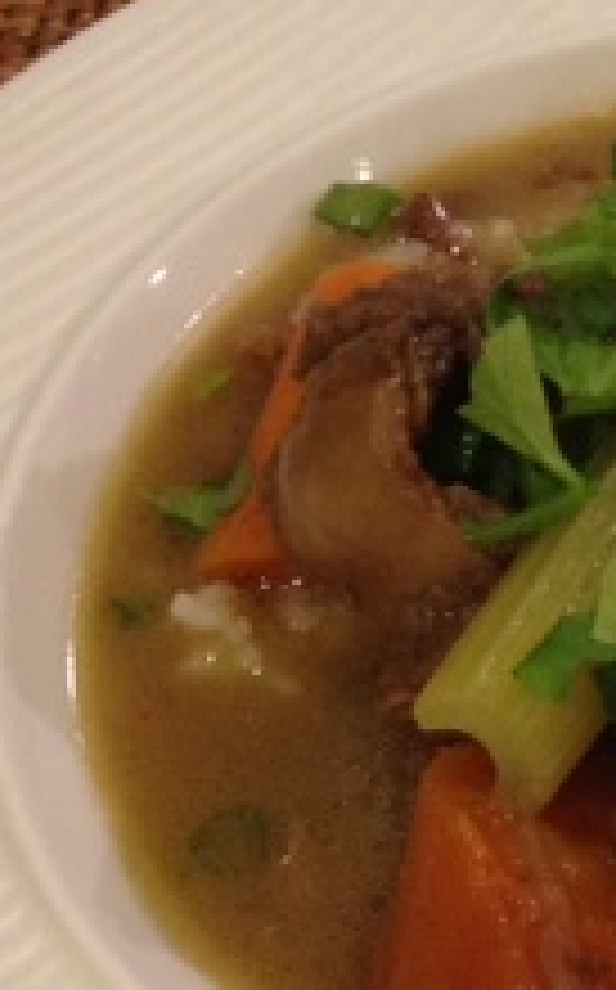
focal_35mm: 108
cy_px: 468
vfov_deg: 19.3
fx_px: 2909
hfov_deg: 11.3
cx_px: 1061
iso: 200
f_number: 2.4
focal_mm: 4.28
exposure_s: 1/20
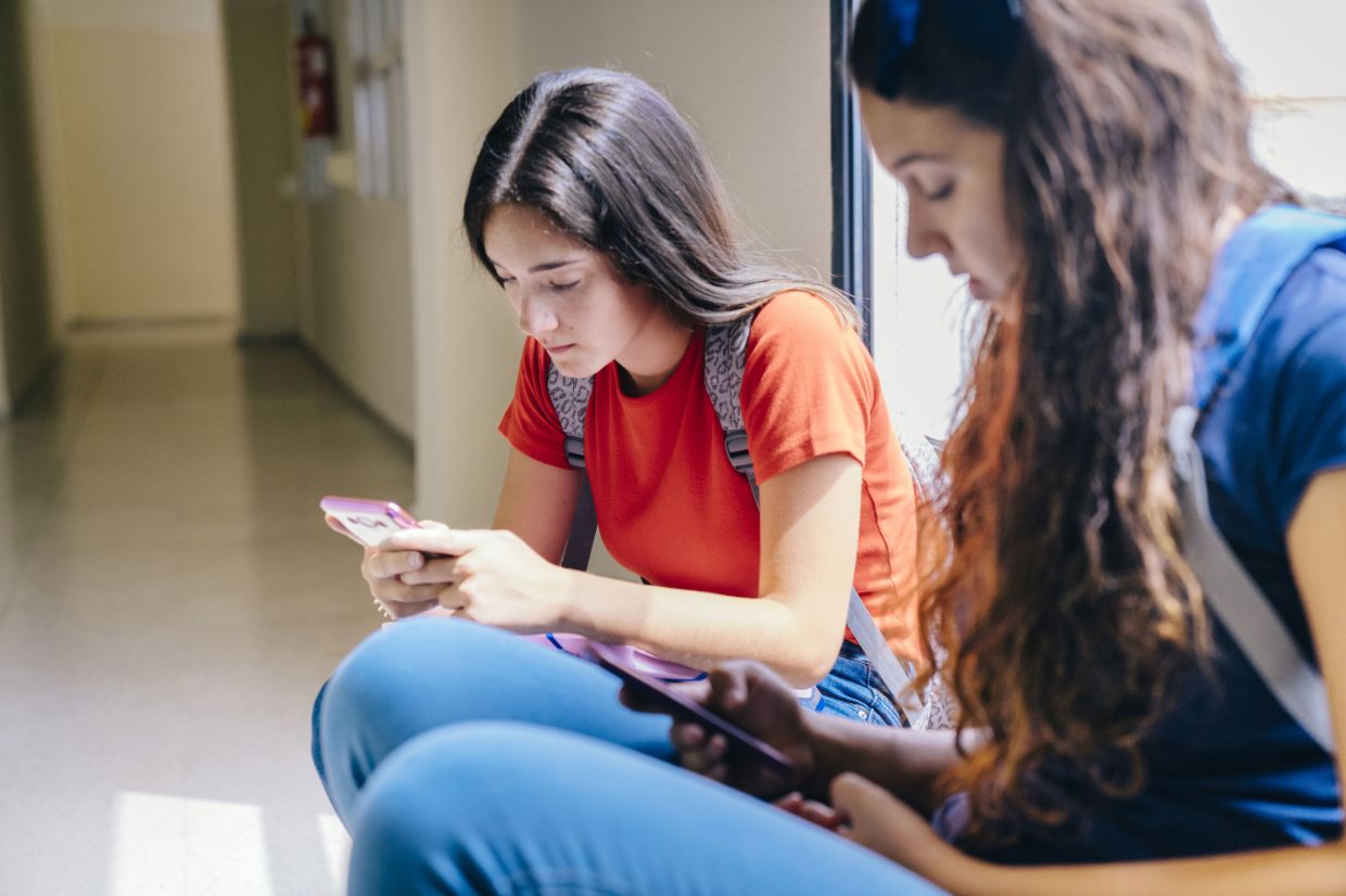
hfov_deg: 36.9
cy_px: 448
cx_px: 673
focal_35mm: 54
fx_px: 2018
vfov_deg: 25.0
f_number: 2.8
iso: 500
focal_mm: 54
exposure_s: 1/640
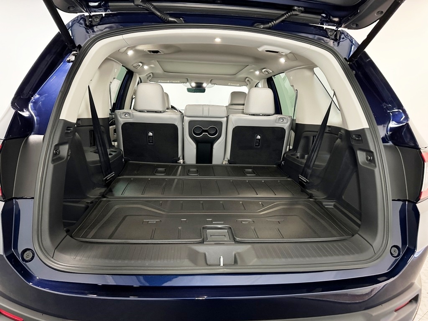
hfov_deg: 71.6
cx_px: 214
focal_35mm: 24
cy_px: 160
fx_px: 297
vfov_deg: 56.8
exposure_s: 1/30
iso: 1000
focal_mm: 6.86
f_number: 1.78
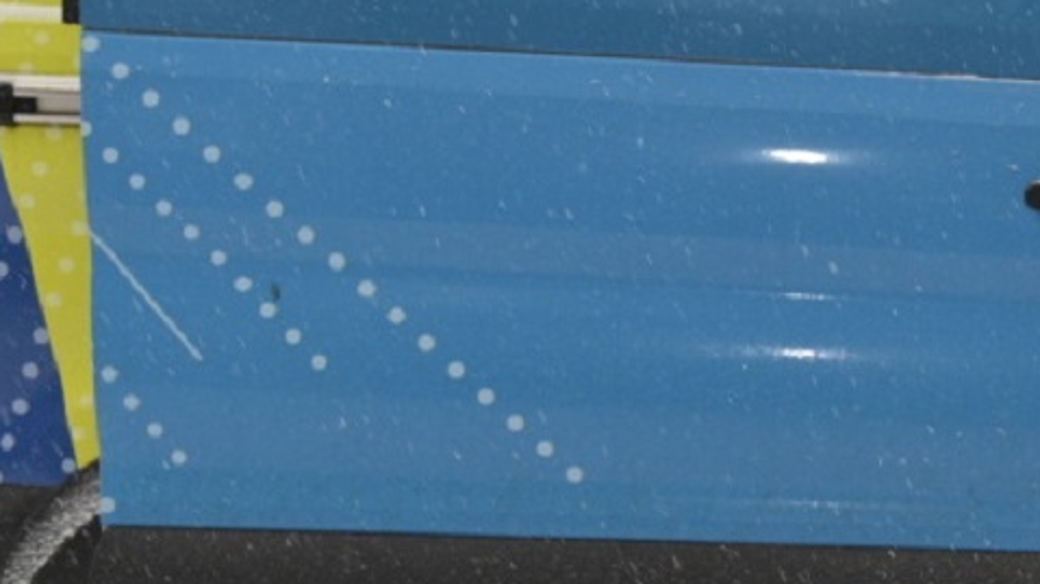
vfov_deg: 9.6
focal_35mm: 126
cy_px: 443
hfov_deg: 16.1
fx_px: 3473
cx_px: 1383
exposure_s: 1/250
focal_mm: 30
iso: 500
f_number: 6.3
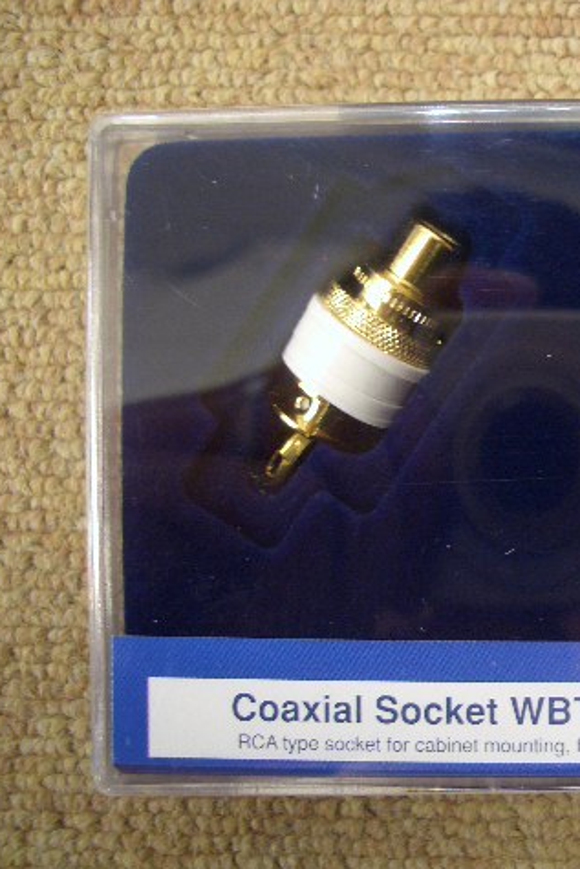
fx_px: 1183
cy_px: 437
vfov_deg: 40.3
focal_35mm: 49
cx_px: 564
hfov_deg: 26.3
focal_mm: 5.8
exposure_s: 1/8
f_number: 2.6
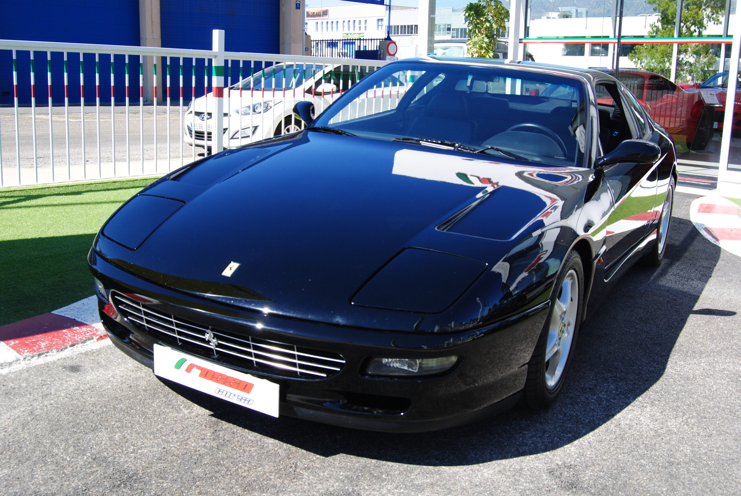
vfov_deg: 37.0
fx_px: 742
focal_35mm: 36
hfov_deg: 53.1
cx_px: 370
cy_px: 248
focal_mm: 24
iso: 200
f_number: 10
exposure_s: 1/160
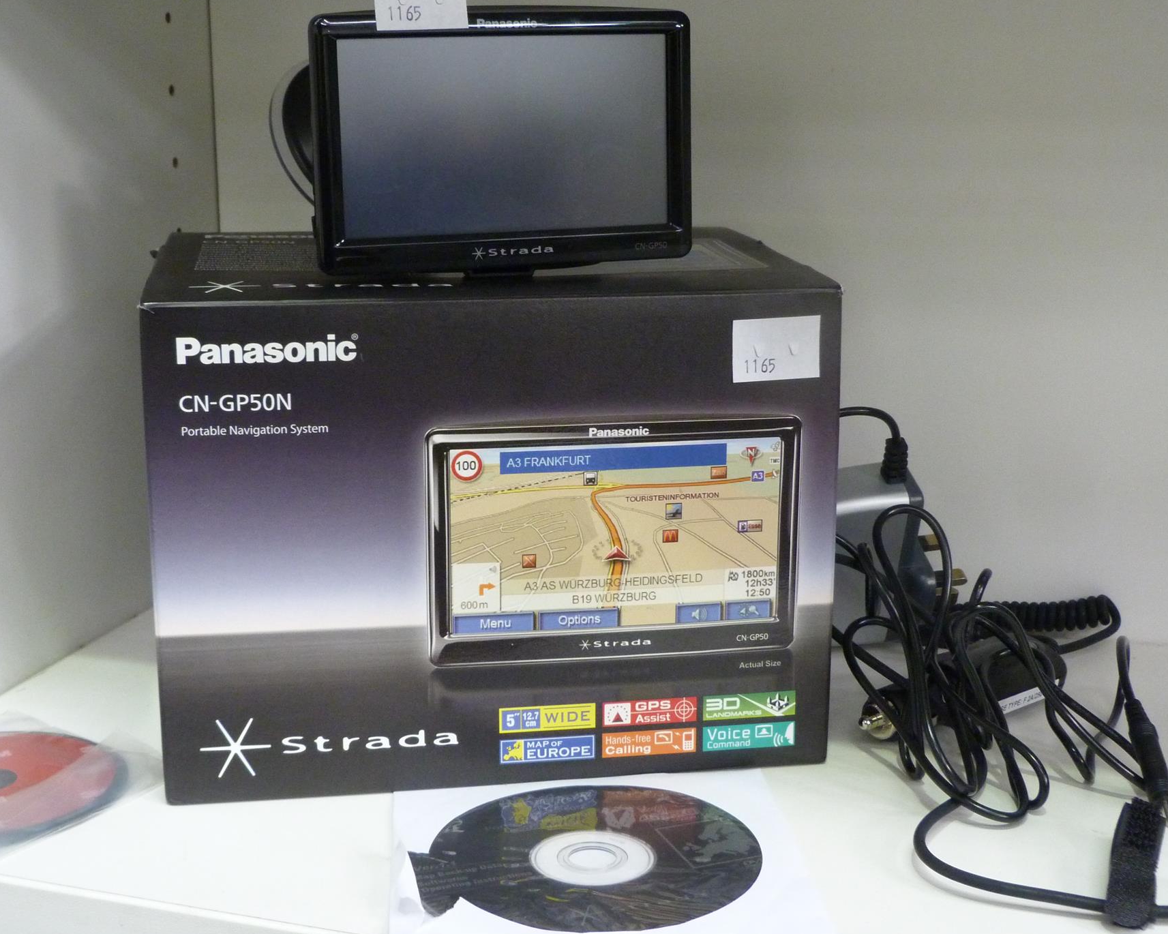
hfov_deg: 38.8
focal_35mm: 48
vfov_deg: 31.4
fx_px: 1659
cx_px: 559
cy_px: 438
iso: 400
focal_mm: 7.1
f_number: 3.1
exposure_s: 1/40
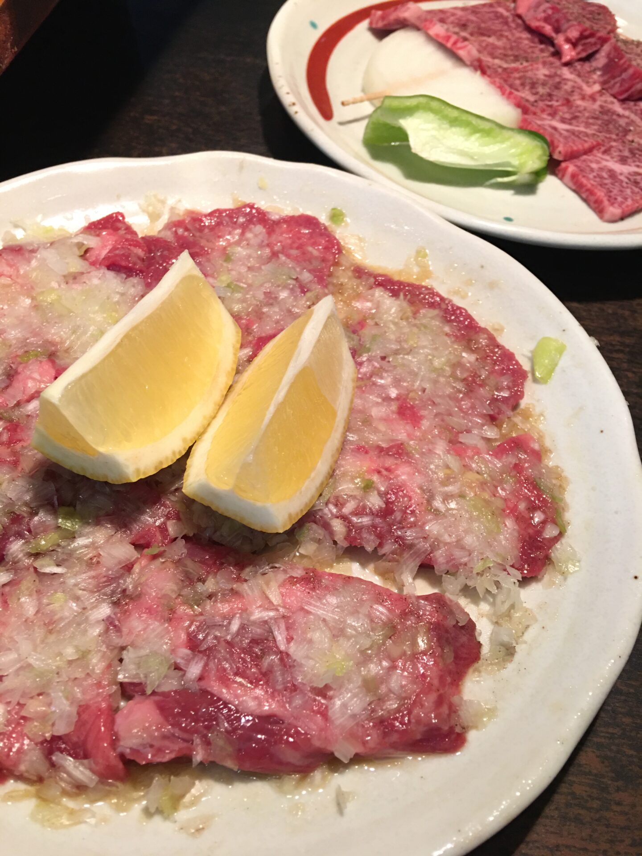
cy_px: 428
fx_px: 717
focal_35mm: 29
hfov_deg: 48.2
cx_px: 321
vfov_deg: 61.7
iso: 64
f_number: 2.2
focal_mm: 4.15
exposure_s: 1/15
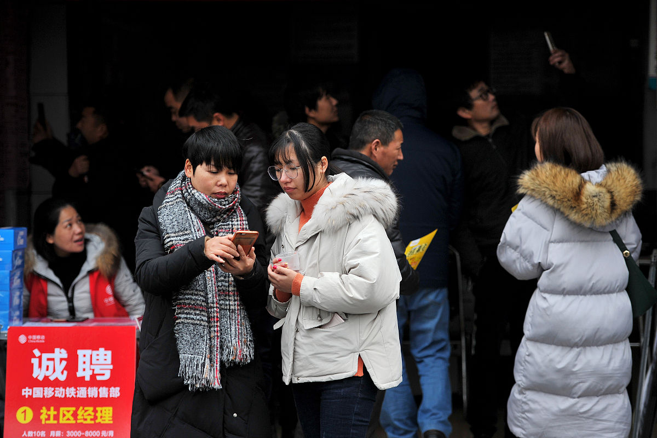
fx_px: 1916
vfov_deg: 13.0
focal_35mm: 105
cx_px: 328
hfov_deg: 19.5
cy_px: 219
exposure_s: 1/2000
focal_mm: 105
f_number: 6.3
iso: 320
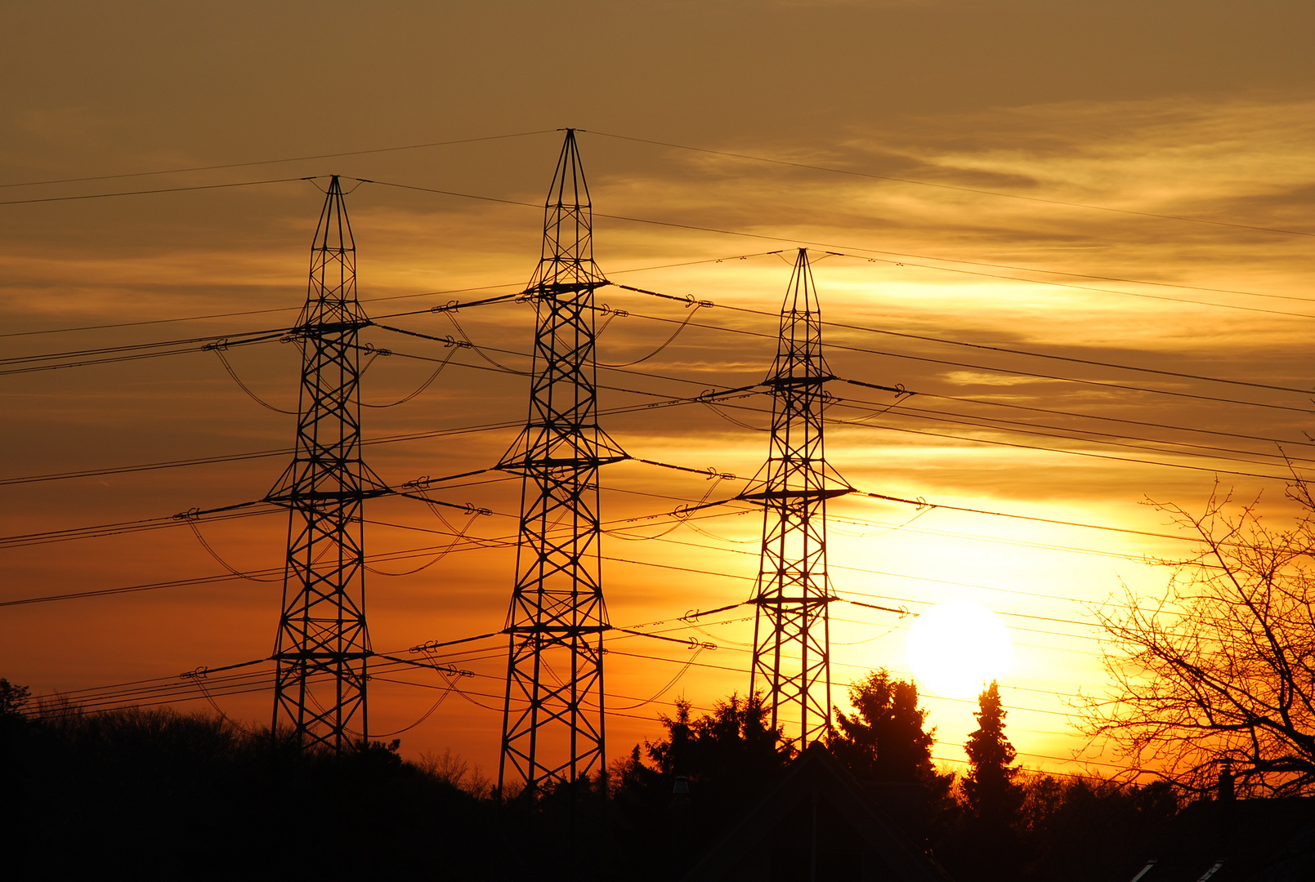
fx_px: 10981
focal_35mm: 300
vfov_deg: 4.6
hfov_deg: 6.9
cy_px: 441
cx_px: 658
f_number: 10
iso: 100
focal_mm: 200
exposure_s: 1/320
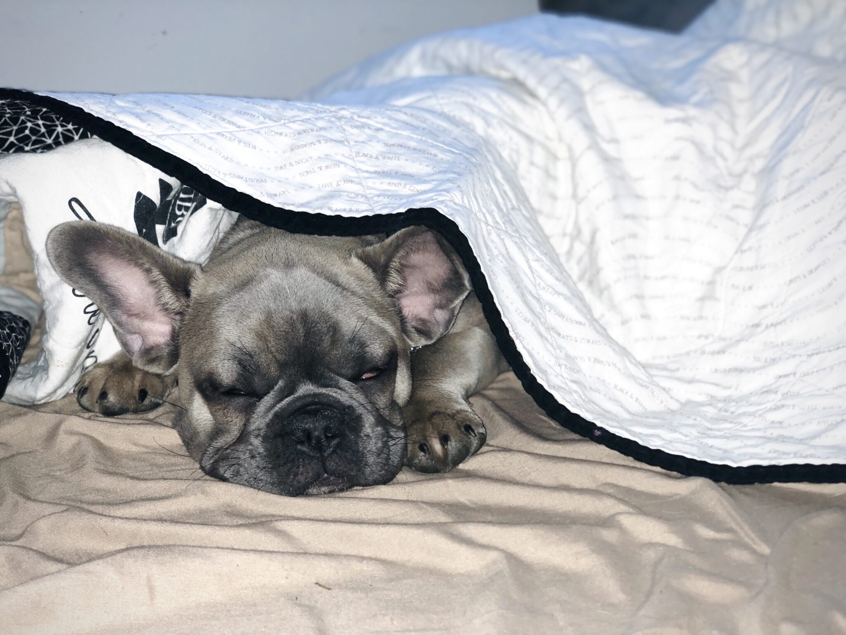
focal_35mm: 52
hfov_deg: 36.8
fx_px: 1271
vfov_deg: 28.0
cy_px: 318
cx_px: 423
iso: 50
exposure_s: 1/30
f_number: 2.4
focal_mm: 6
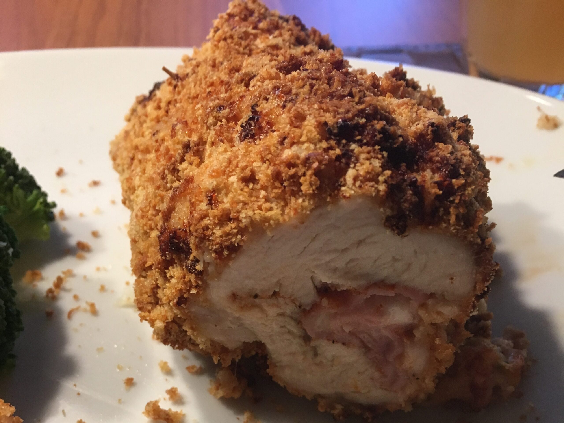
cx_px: 282
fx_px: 472
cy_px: 212
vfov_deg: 48.2
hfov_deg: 61.7
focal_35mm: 29
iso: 125
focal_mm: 4.15
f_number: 2.2
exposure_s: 1/33
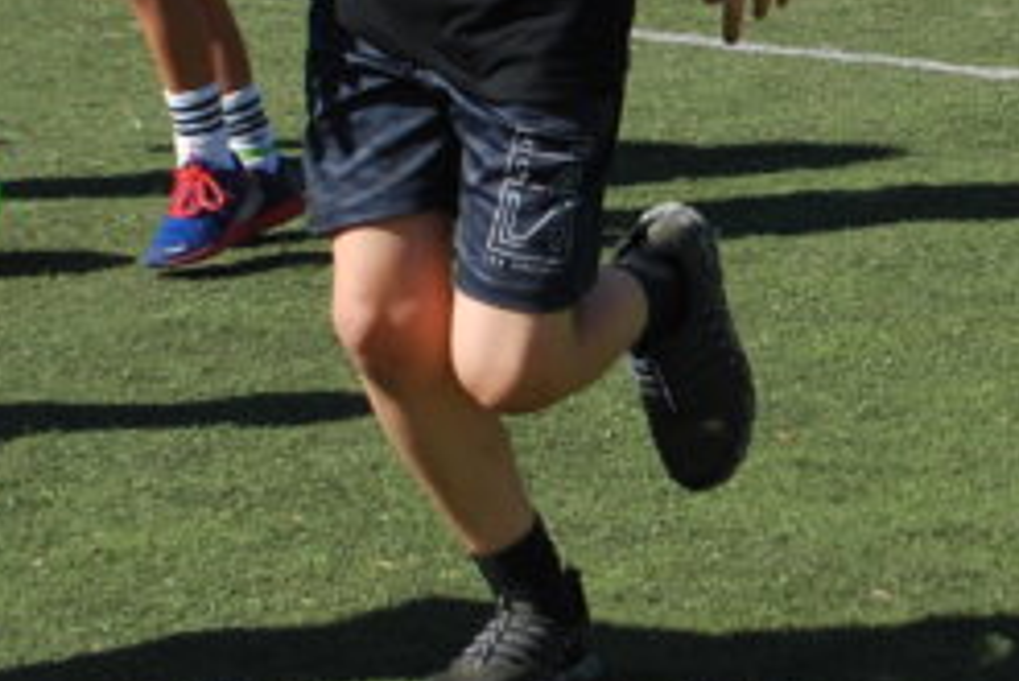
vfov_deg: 6.9
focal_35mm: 199
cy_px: -188
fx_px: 5636
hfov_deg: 10.3
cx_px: 763
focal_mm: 32
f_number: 4.8
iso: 200
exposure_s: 1/800
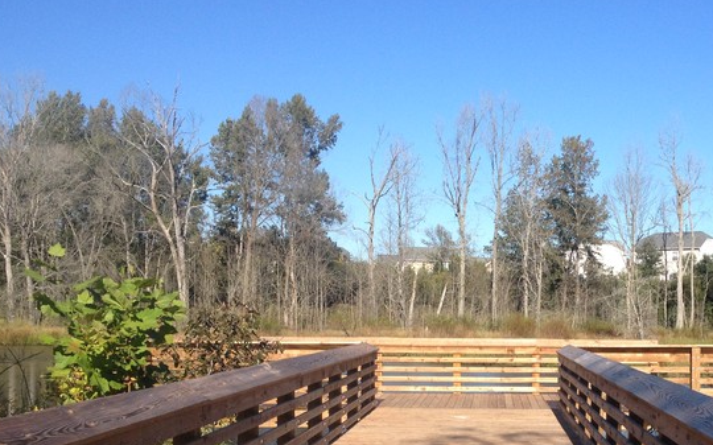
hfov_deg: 36.3
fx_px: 1068
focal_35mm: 55
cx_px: 511
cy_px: 359
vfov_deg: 23.2
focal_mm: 4.28
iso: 50
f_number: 2.4
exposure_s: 1/1200
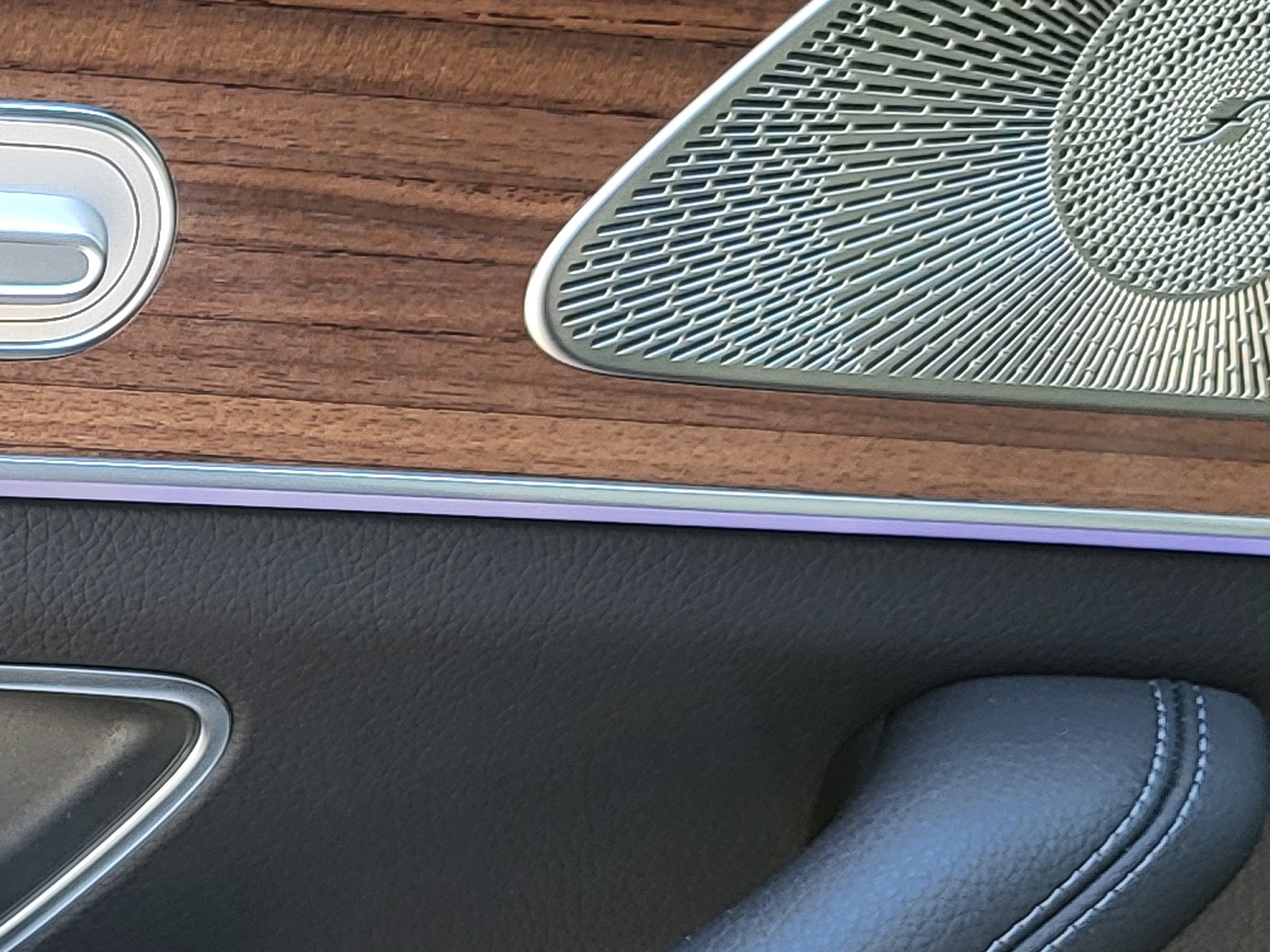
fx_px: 3816
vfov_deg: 13.9
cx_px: -610
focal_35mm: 104
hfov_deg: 17.1
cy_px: 1081
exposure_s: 1/120
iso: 64
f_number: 1.8
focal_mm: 5.4
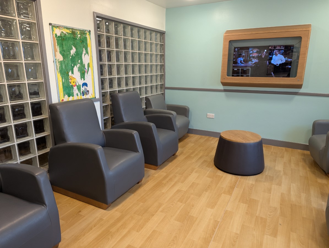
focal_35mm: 24
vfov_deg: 56.9
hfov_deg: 71.5
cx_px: 164
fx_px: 228
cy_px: 124
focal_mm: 6.81
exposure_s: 1/25
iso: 136
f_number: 1.85
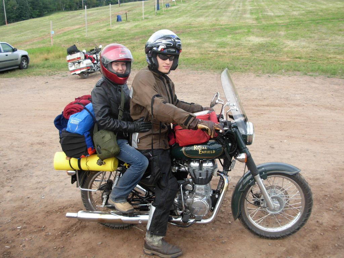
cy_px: 129
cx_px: 172
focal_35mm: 38
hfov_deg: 49.0
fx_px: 378
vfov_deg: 37.7
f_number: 2.9
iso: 79
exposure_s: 1/222
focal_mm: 6.3
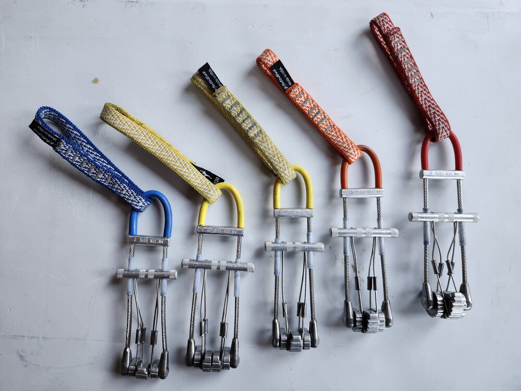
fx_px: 346
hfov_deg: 73.9
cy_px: 196
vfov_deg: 58.9
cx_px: 260
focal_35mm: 23
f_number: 1.8
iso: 200
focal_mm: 5.54
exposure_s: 1/120
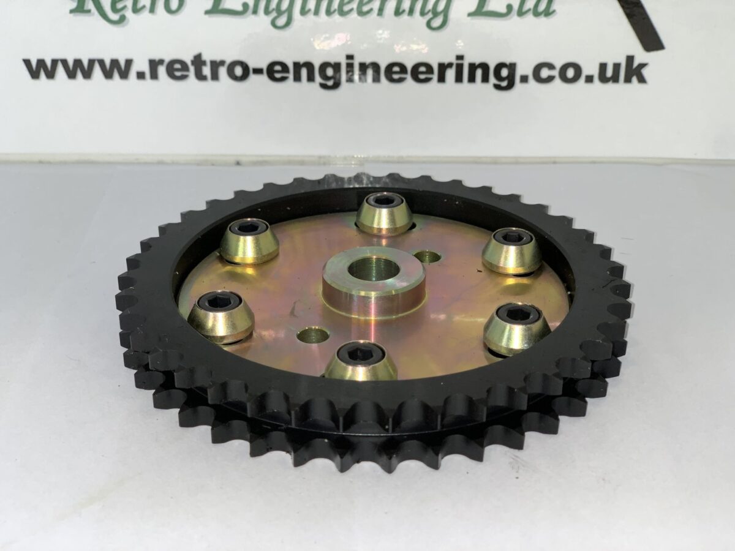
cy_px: 276
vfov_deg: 28.0
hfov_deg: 36.8
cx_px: 368
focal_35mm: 52
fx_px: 1104
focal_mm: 6
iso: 25
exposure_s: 1/107
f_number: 2.4
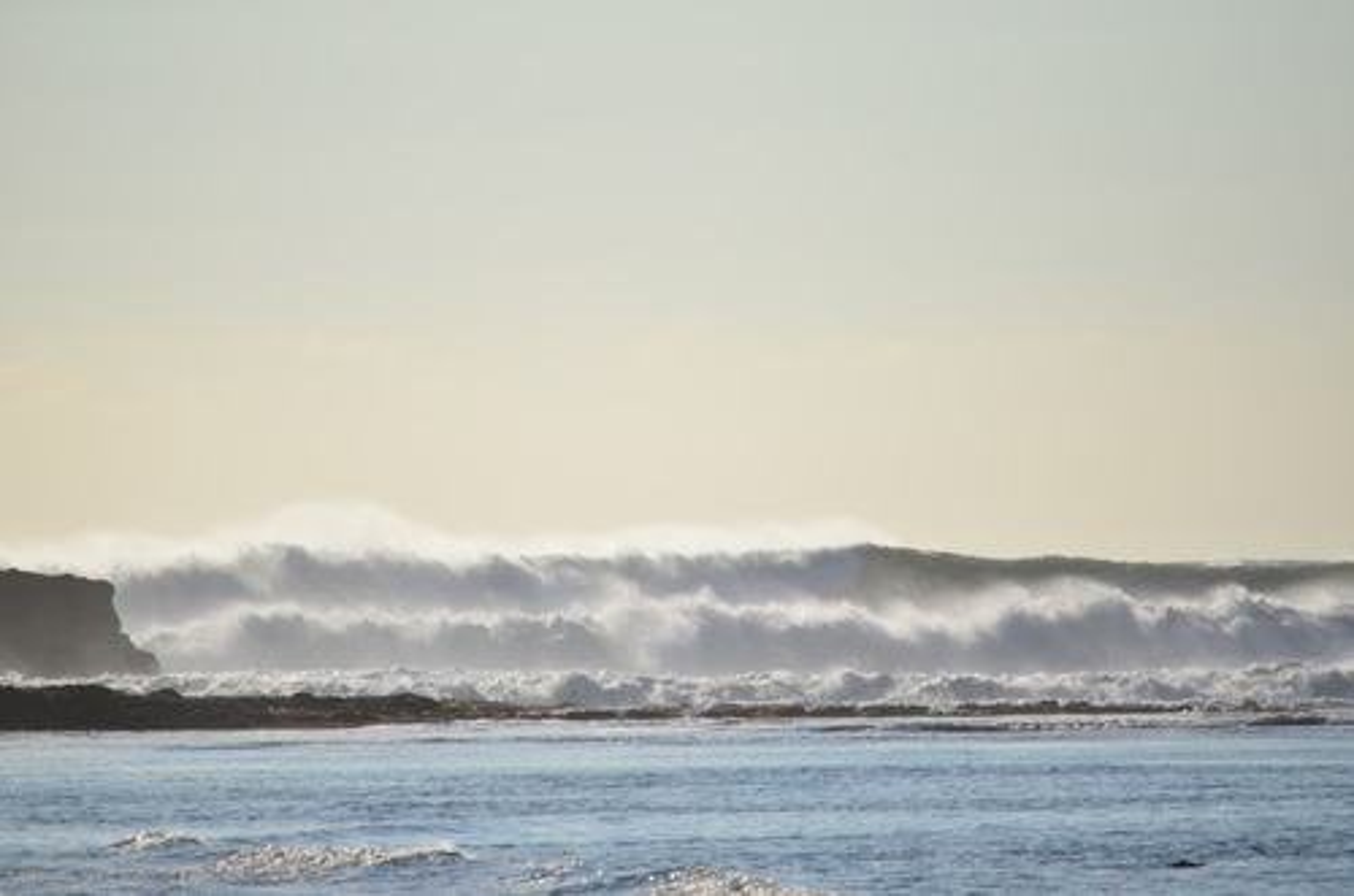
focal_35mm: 450
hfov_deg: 4.6
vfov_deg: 3.0
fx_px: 16887
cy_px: 448
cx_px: 677
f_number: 5.6
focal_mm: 300
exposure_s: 1/4000
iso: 320
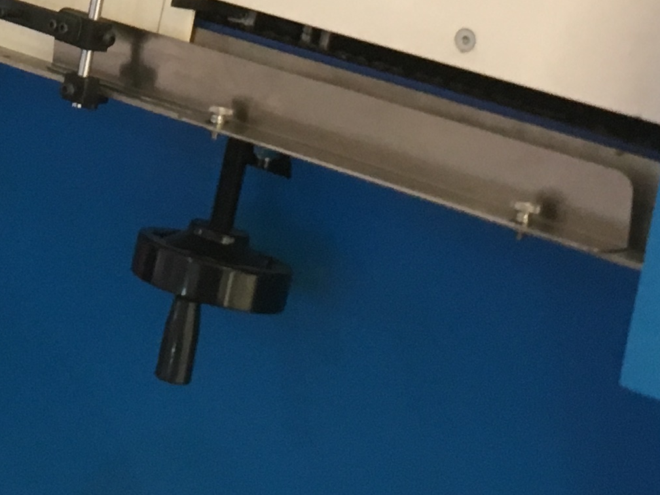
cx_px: -38
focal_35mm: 116
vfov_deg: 12.0
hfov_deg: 16.5
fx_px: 2212
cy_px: -333
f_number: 2.2
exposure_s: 1/33
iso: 125
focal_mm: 4.15
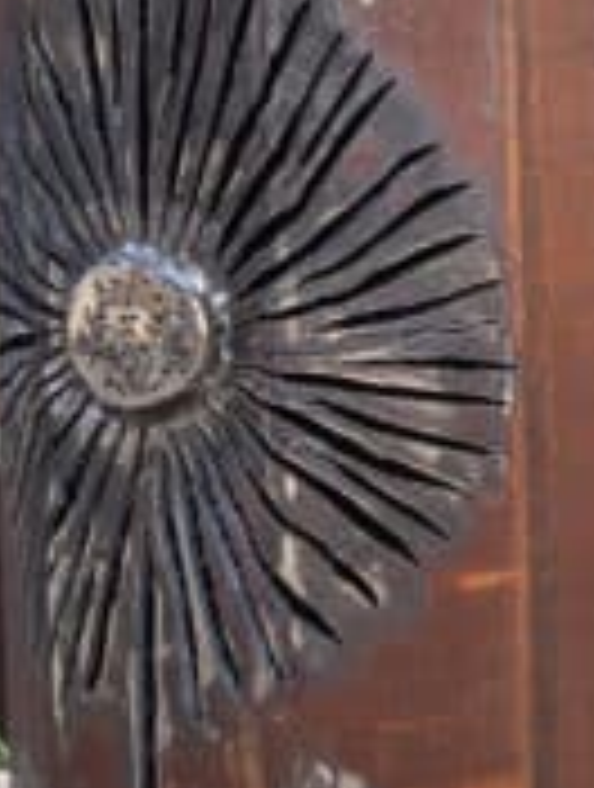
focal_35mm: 127
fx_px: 2895
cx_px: 1206
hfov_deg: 10.7
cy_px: 356
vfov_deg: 15.5
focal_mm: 4.15
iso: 32
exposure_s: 1/255
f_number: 2.2
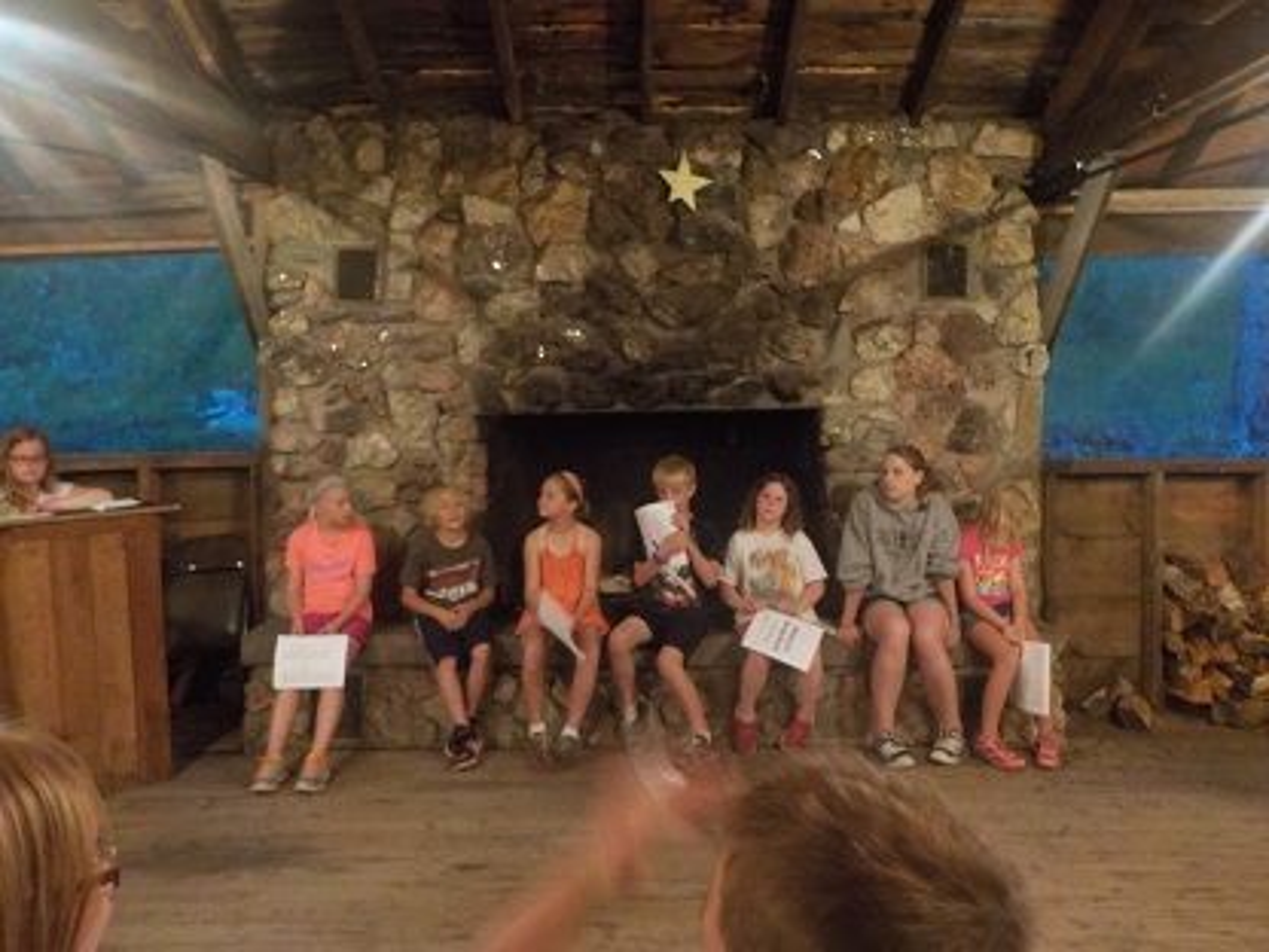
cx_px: 634
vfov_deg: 46.8
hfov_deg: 60.0
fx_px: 1100
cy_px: 476
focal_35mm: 30
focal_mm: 4.1
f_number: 3.3
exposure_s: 1/8
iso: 800
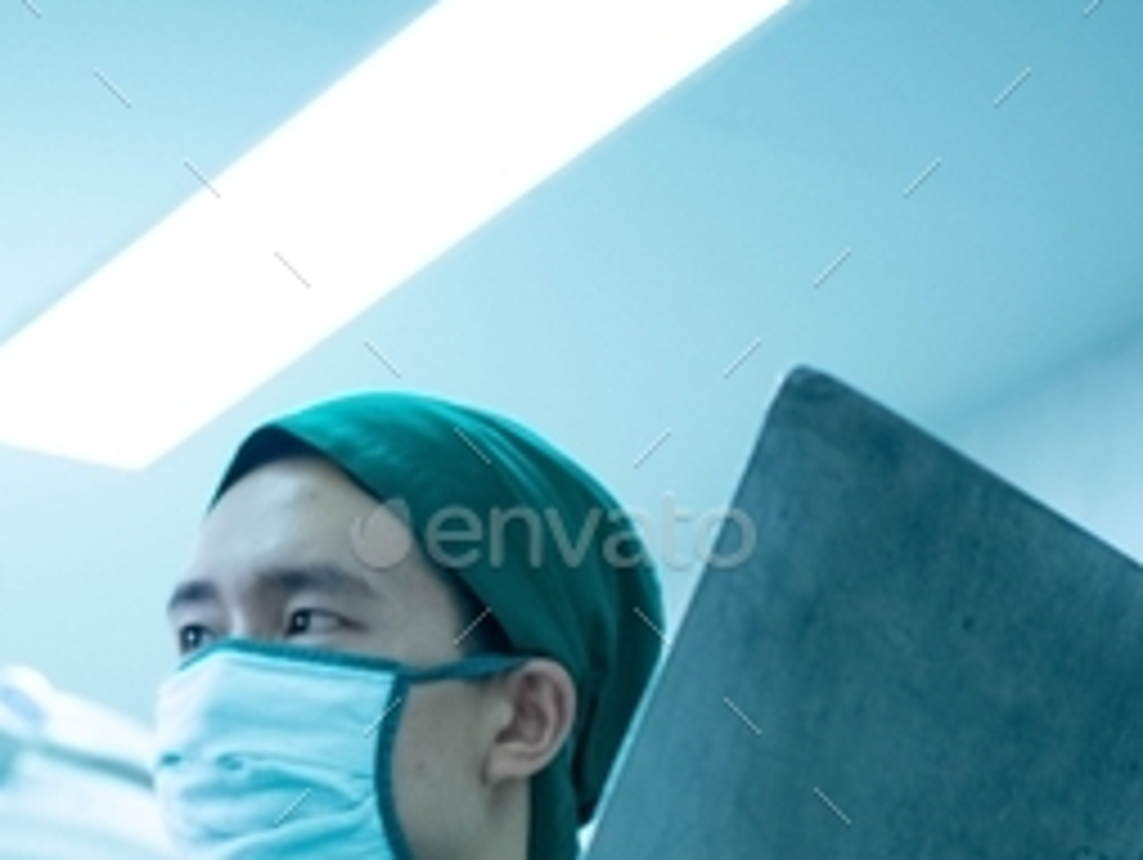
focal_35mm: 116
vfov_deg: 12.6
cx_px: -135
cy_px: 858
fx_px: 3834
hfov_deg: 16.4
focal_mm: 25
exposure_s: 1/320
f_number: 1.8
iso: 500
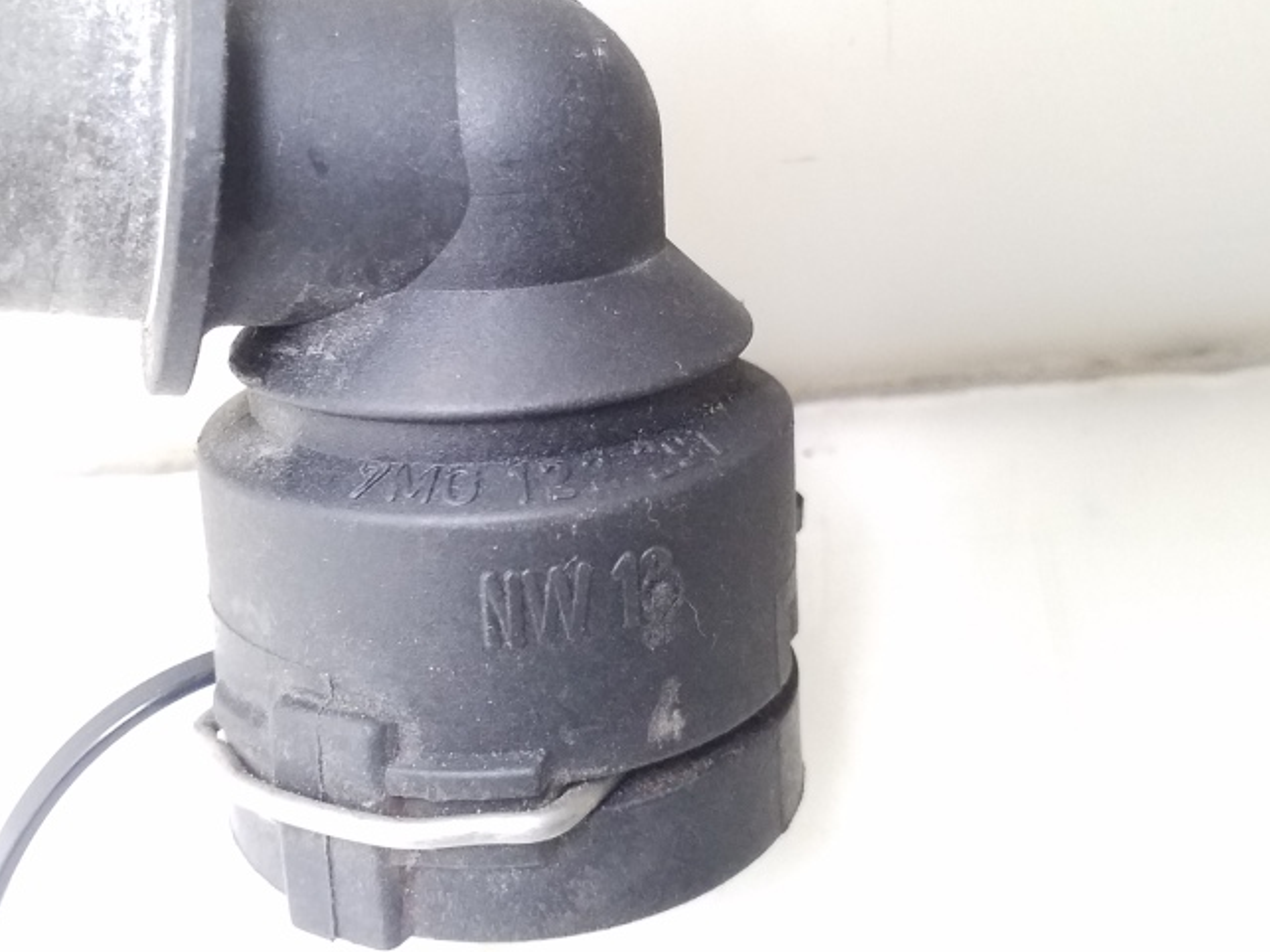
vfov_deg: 33.1
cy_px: 261
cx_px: 579
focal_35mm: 43
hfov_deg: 43.8
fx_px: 1577
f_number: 1.9
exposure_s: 1/17
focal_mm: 3.6
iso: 400
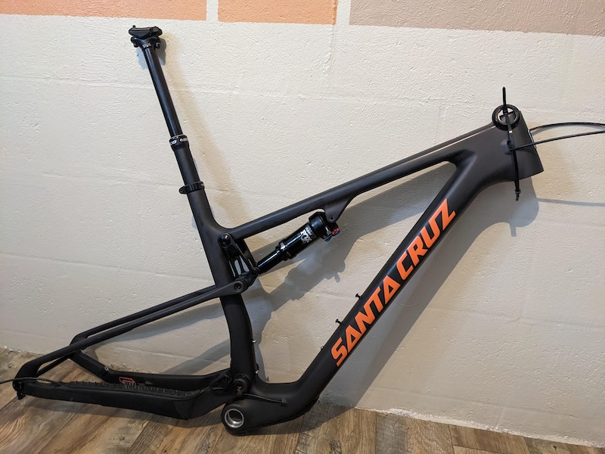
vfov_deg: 51.4
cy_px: 227
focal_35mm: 27
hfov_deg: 65.3
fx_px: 472
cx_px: 302
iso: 1222
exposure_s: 1/40
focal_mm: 4.38
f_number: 1.73
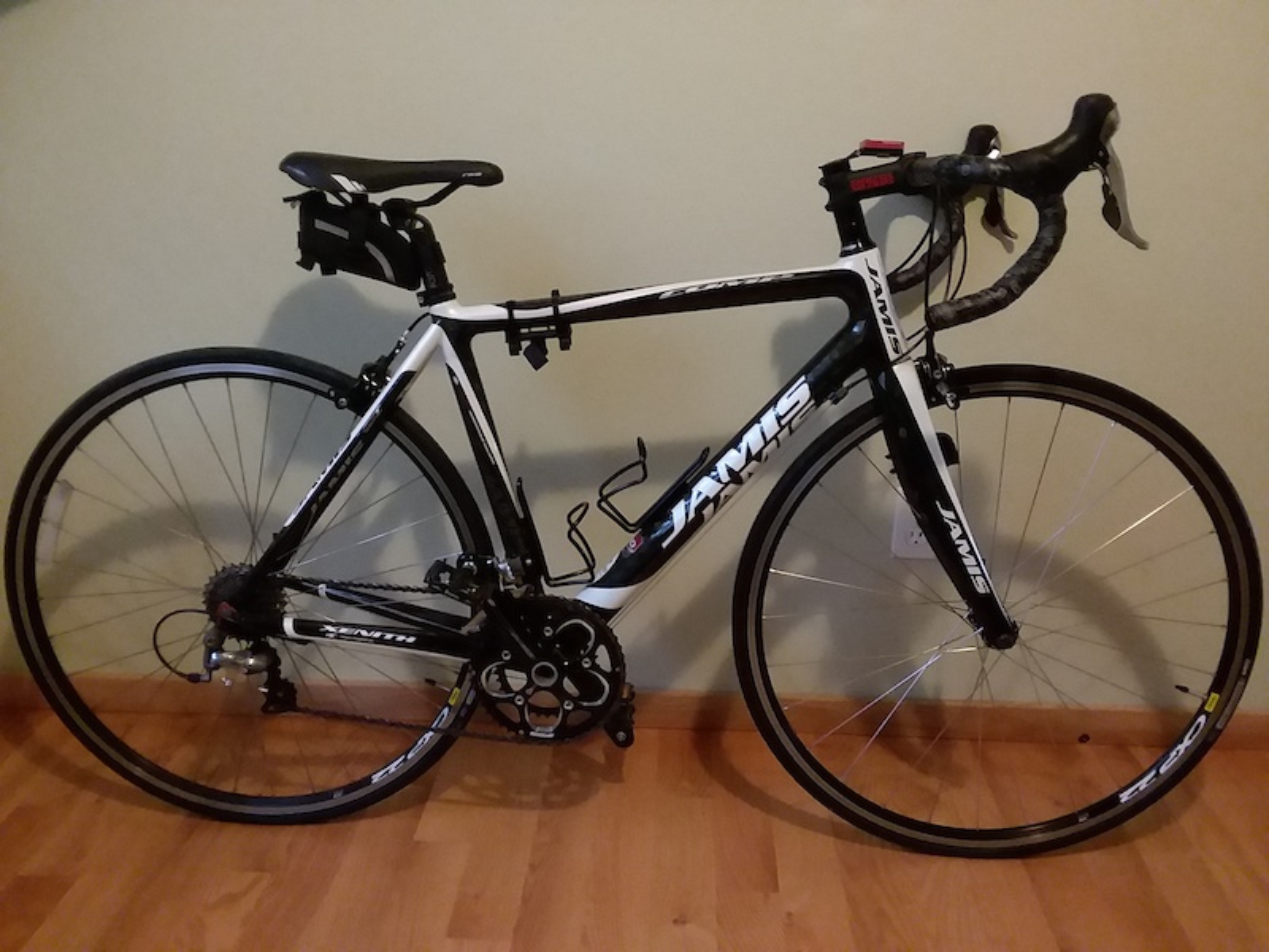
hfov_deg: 61.7
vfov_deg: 48.2
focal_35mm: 29
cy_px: 476
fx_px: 1063
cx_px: 634
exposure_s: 1/15
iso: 250
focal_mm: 2.47
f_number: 1.9
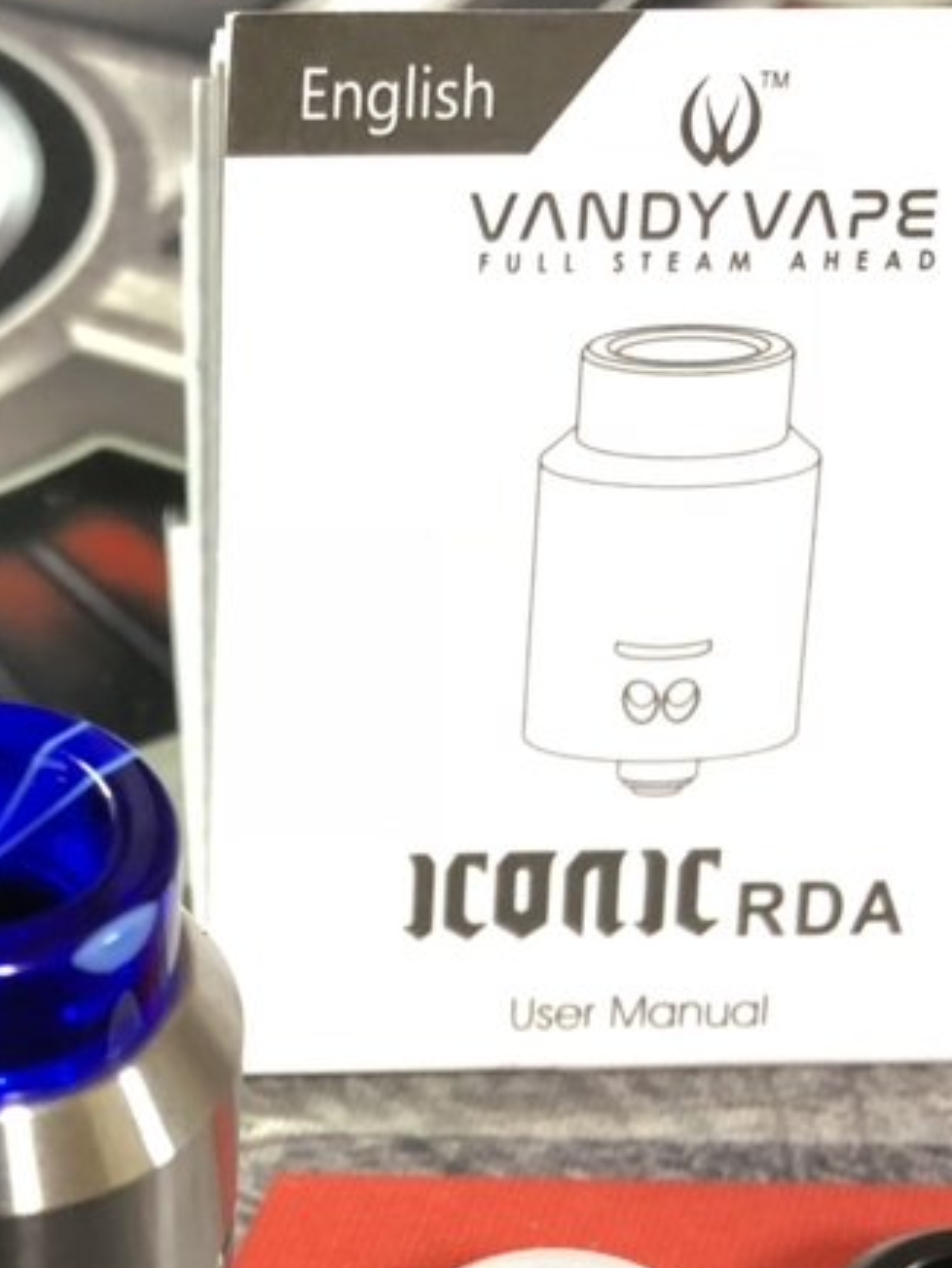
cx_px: 76
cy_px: 1265
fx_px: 2418
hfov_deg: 21.7
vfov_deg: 27.7
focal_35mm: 66
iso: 100
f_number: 1.8
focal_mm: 4
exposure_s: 1/13
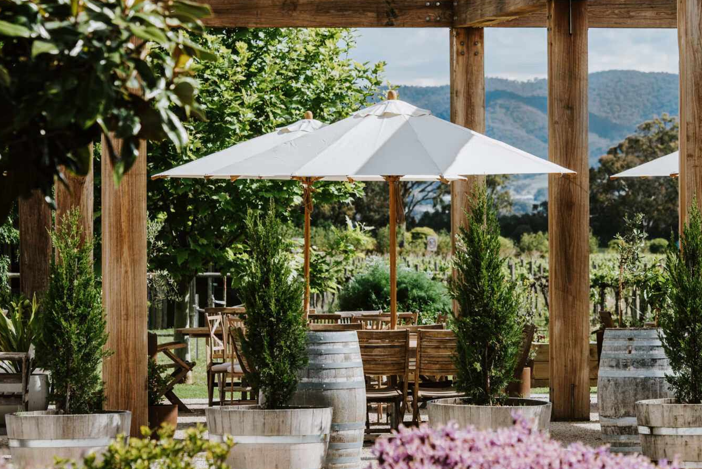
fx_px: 4350
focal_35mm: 223
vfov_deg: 6.2
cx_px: 509
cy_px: 168
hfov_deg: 9.2
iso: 200
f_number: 10
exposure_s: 1/400
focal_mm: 116
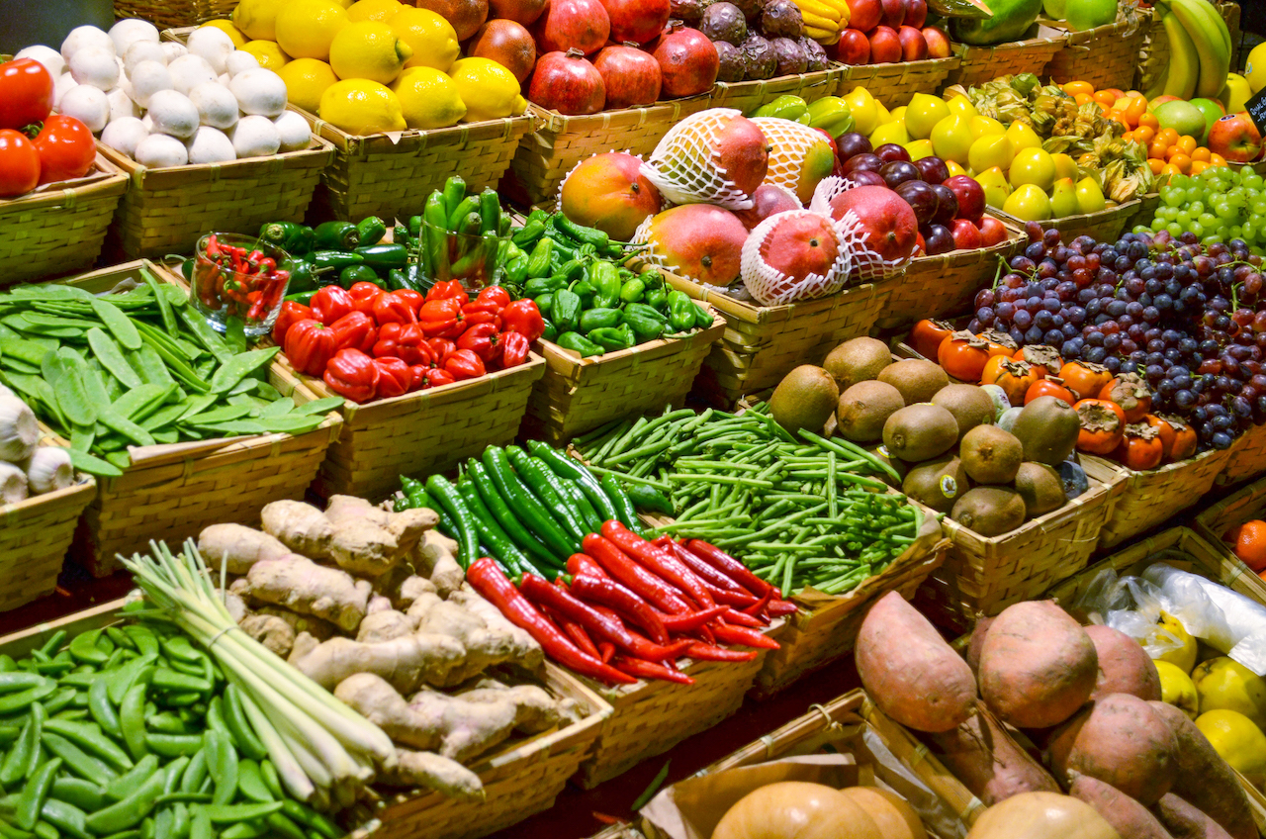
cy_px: 420
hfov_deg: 36.9
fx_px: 1895
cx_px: 633
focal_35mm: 54
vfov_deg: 25.0
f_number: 5
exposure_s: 1/125
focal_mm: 36
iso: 500
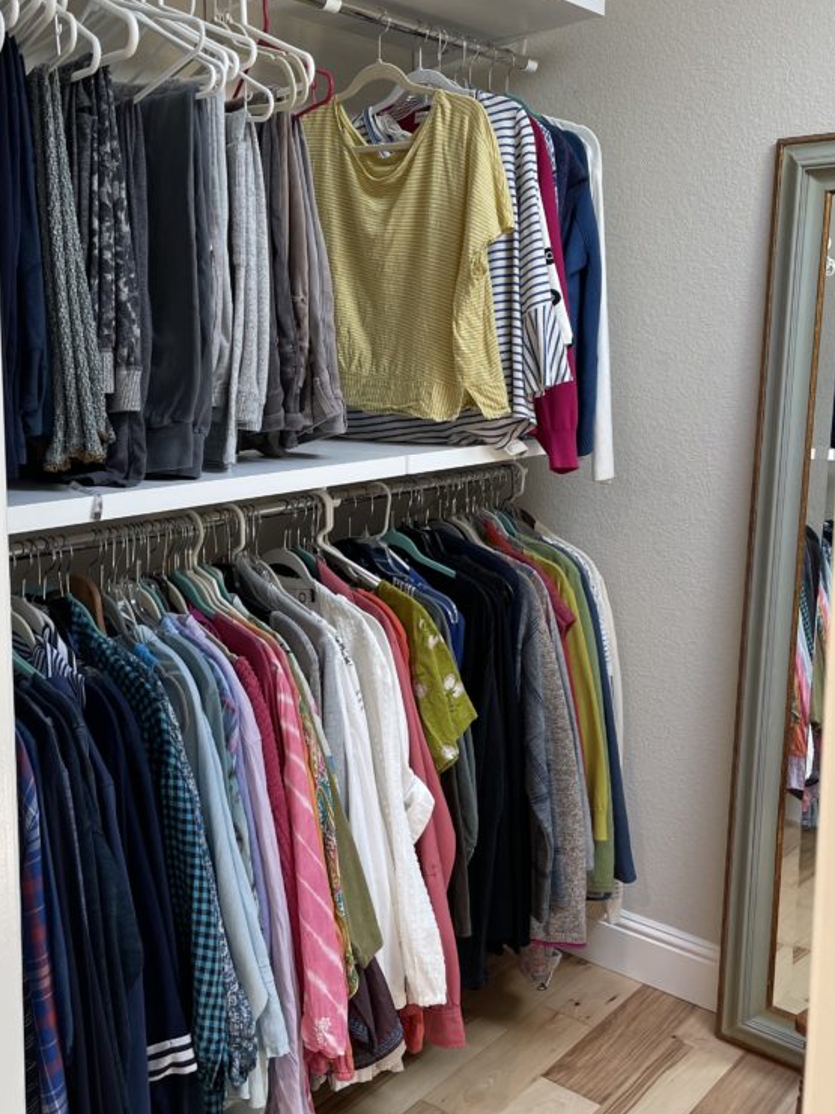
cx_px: 351
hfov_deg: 39.5
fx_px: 1158
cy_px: 497
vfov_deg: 51.3
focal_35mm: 36
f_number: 1.6
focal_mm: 5.1
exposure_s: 1/120
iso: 100
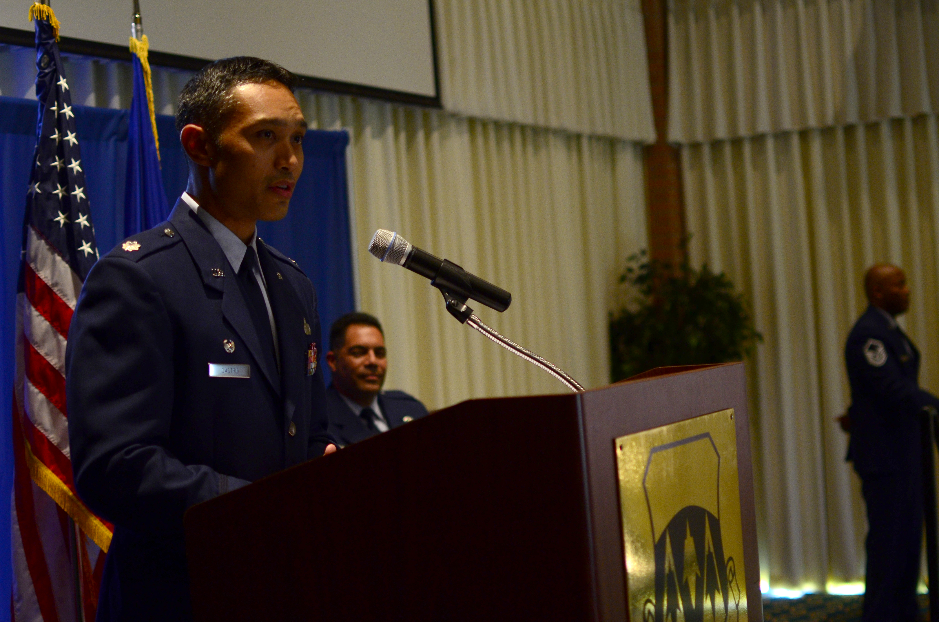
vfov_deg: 22.3
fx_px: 1577
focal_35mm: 61
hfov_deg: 33.1
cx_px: 539
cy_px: 354
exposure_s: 1/100
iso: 800
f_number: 2
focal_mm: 35
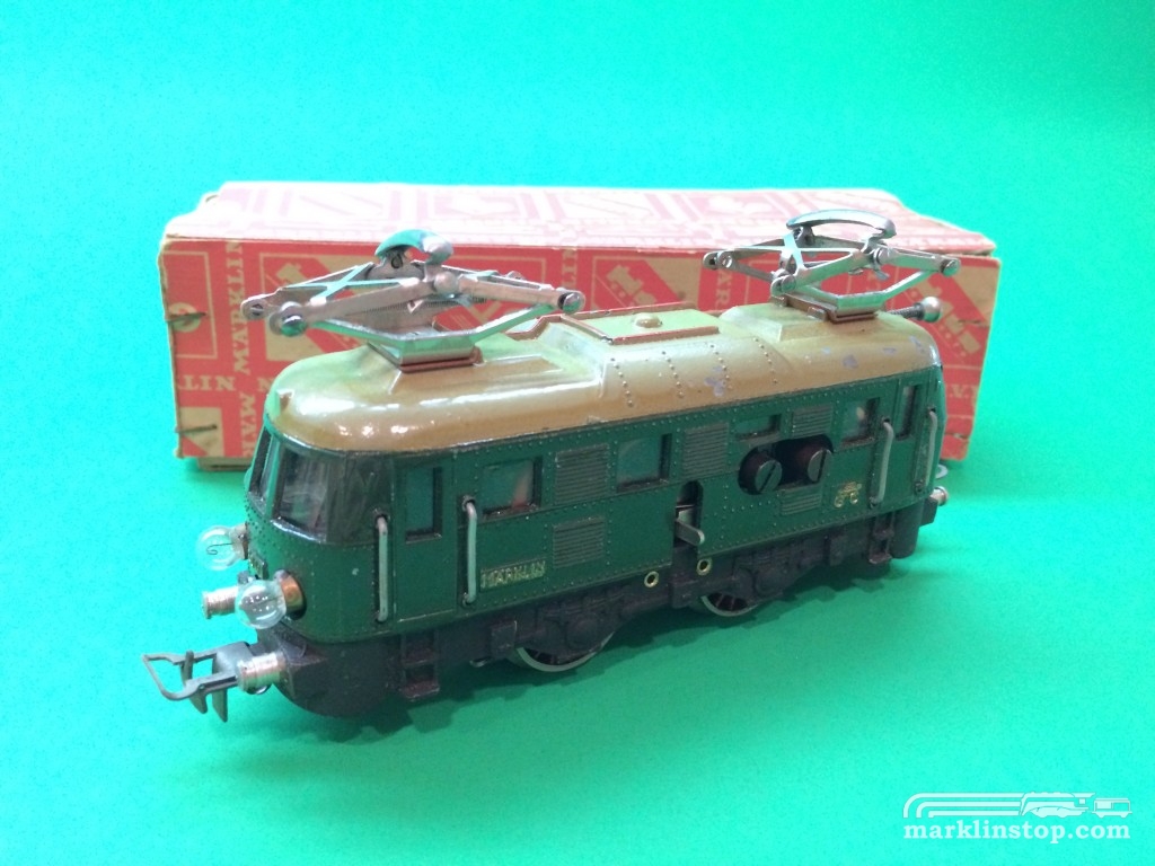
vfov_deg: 48.2
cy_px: 433
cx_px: 578
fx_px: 968
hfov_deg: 61.7
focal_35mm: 29
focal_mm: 4.15
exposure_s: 1/30
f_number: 2.2
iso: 320
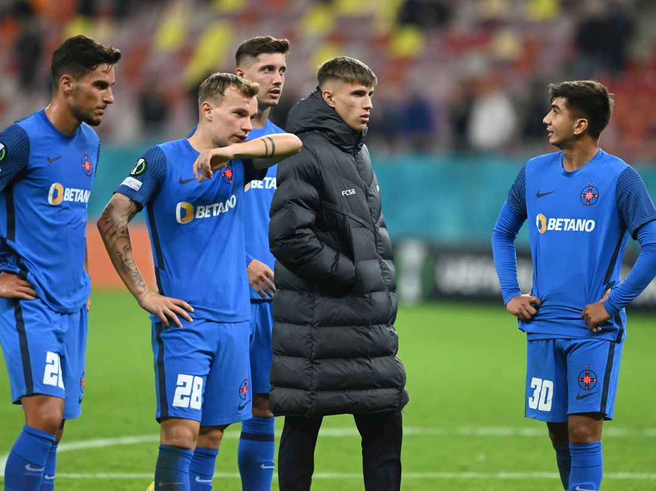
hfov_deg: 6.1
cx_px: 309
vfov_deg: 4.6
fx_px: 6177
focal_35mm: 326
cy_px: 246
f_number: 2.8
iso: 4000
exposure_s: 1/2500
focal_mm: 300
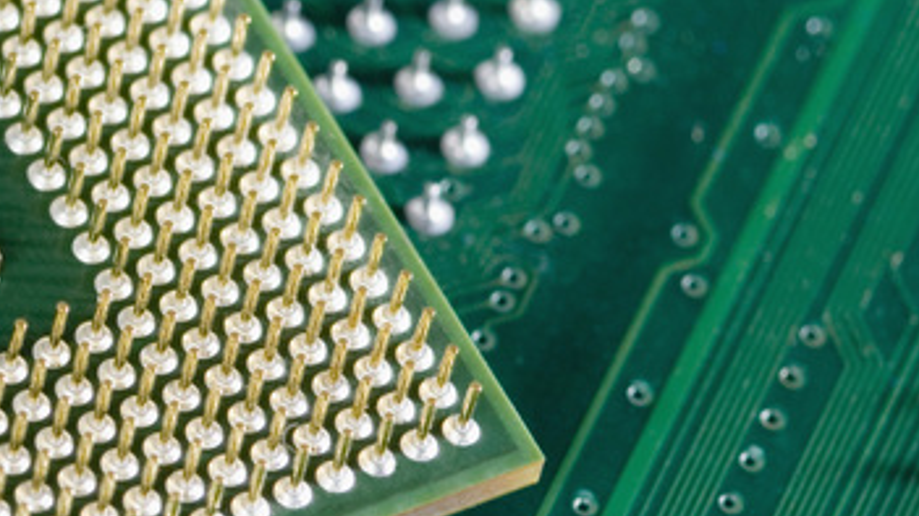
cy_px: 196
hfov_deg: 5.0
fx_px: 10433
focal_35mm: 428
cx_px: -189
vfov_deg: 2.8
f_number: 11
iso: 100
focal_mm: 105
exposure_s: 1/125
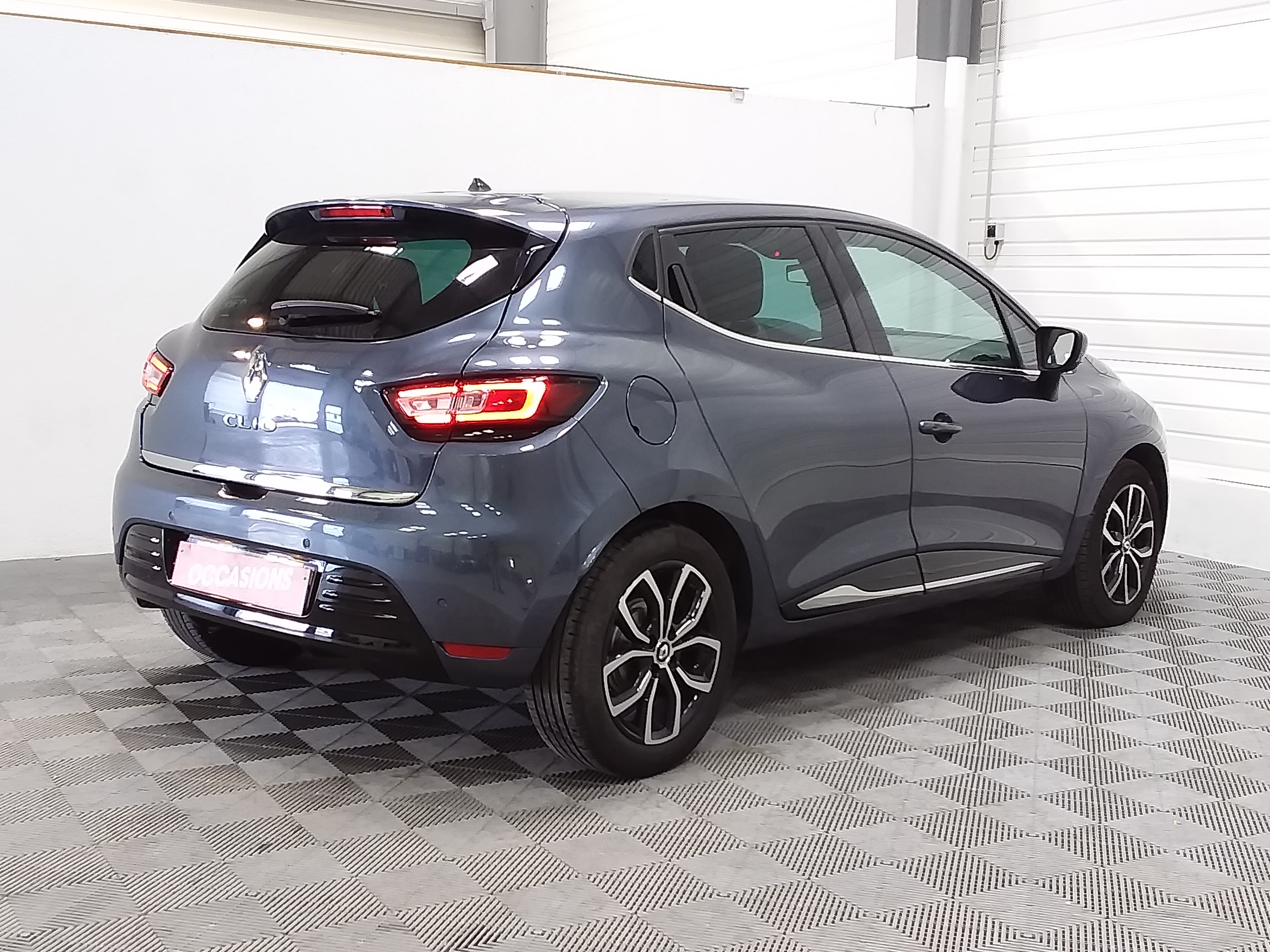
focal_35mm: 28
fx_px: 1027
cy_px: 476
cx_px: 635
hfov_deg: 63.4
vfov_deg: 49.7
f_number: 1.9
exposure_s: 1/33
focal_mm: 2.91
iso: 125
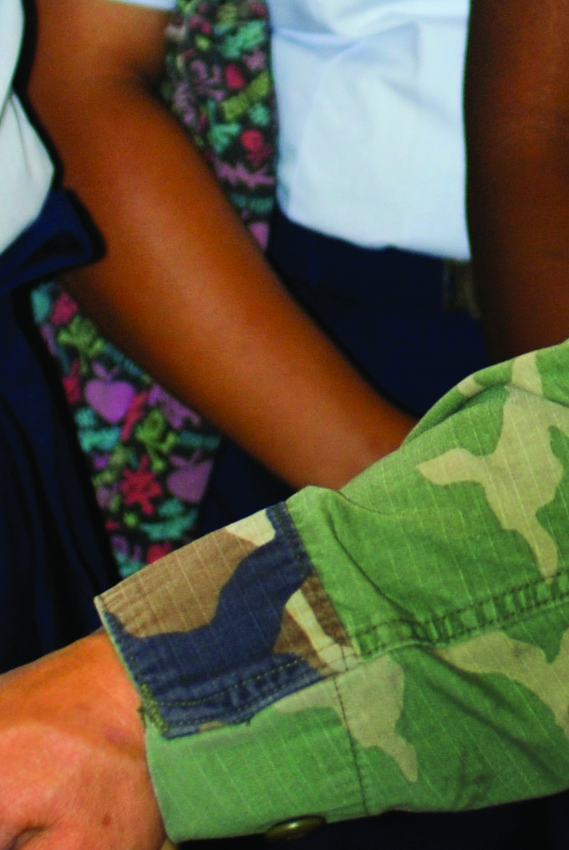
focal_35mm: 200
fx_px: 4725
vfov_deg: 10.2
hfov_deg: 6.8
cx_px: 709
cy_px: -68
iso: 125
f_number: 3.2
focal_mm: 35
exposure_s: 1/60
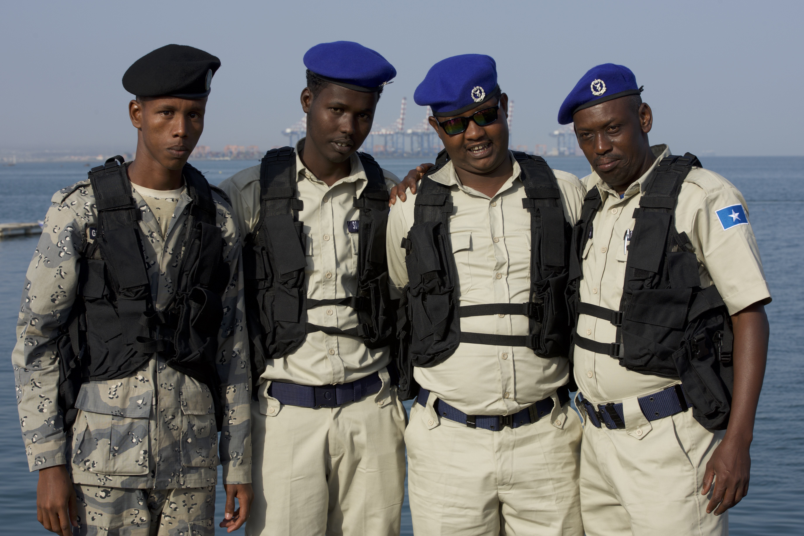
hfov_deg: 28.8
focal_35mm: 70
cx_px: 402
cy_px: 268
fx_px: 1564
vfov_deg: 19.5
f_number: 13
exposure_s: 1/160
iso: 100
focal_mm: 70
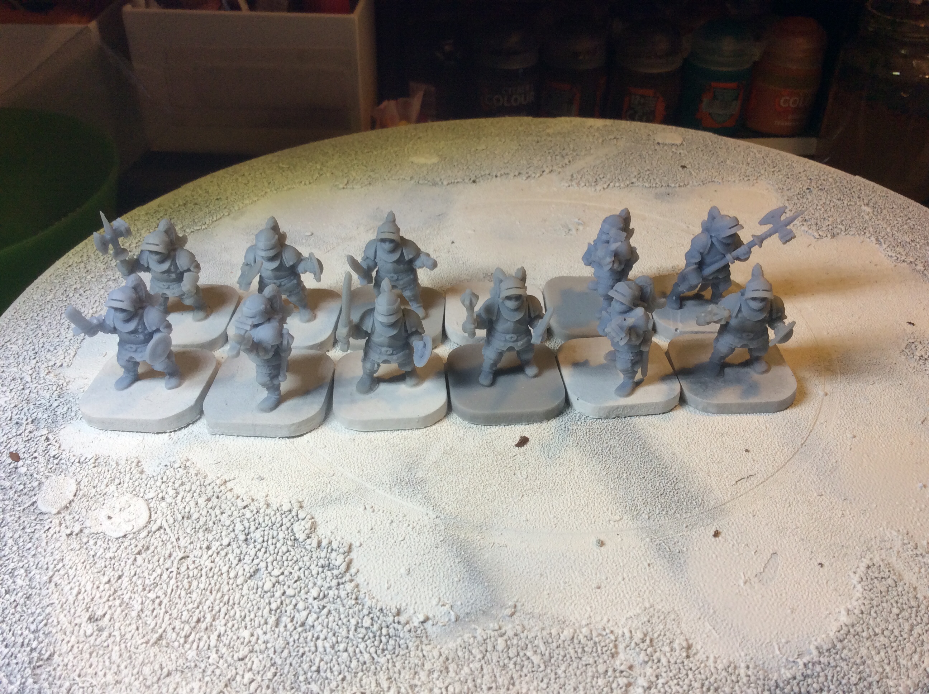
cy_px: 347
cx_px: 464
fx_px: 858
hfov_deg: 56.9
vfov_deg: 44.1
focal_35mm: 32
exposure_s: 1/50
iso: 40
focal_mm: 3.3
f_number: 2.4
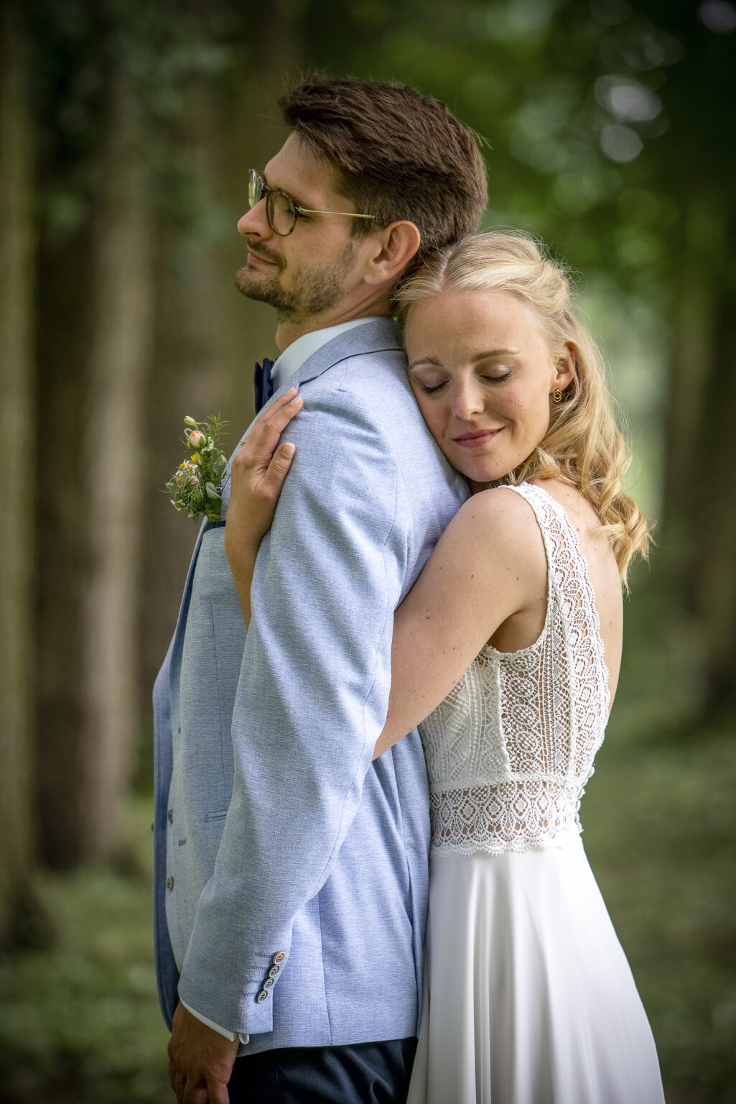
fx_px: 5822
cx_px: 368
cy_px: 552
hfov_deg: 7.2
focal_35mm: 190
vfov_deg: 10.8
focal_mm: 190
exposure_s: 1/200
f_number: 4
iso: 800
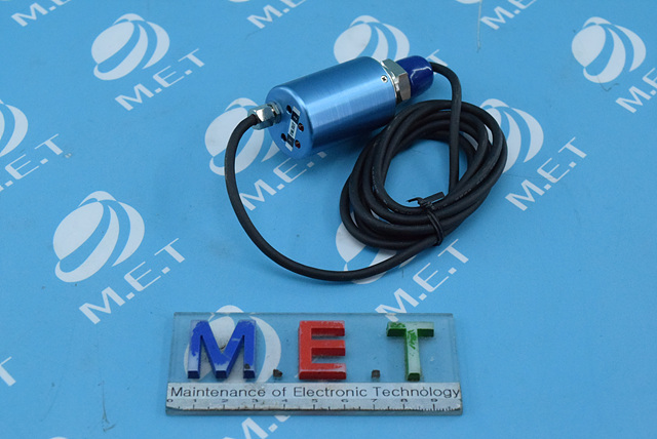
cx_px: 328
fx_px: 1096
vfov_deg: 22.7
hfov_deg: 33.4
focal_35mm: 60
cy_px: 220
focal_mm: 40
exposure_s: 1/1250
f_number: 8
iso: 6400
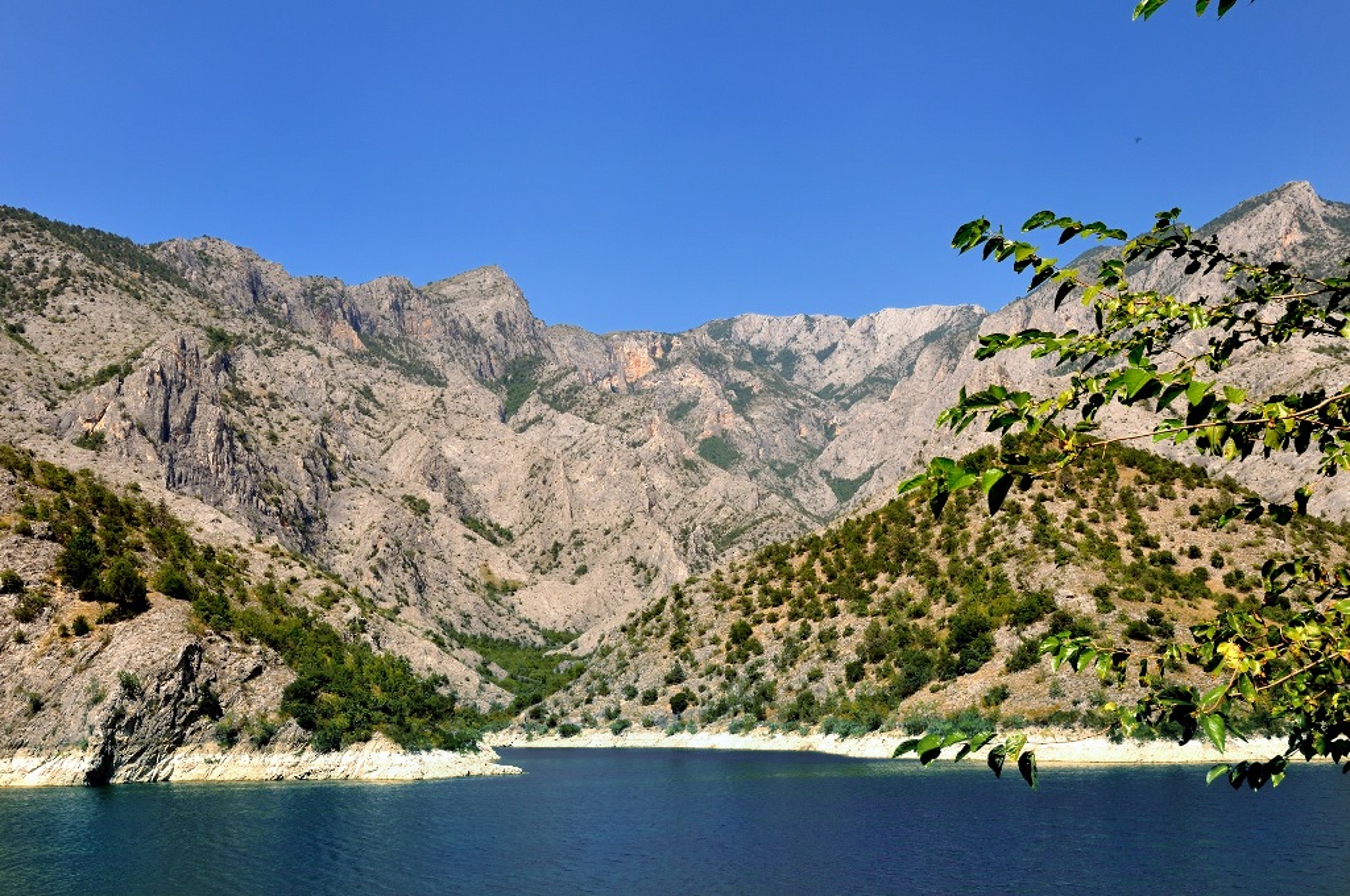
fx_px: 1348
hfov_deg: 53.2
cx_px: 675
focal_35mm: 36
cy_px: 448
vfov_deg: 36.8
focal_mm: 24
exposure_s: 1/320
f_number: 9
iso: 200
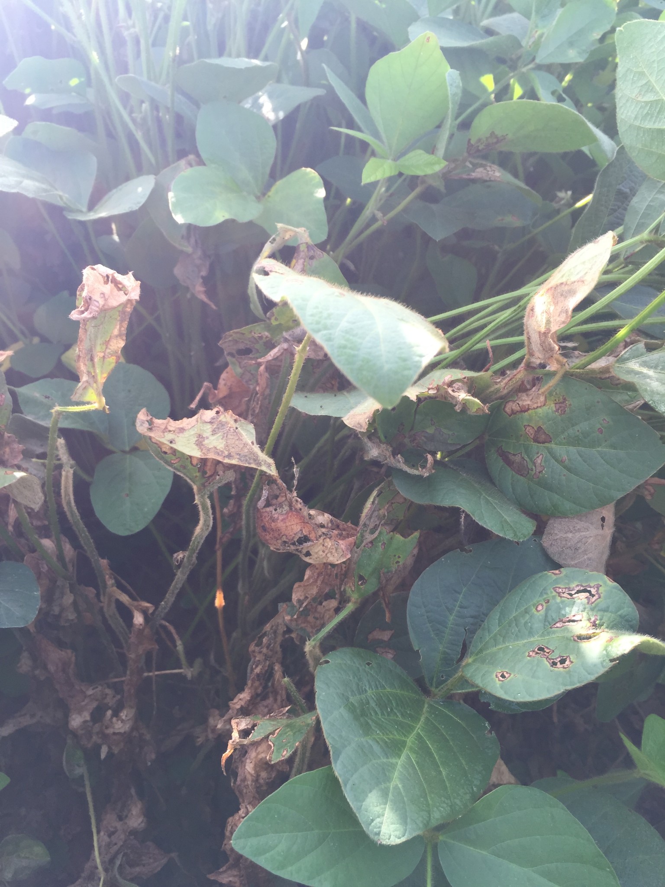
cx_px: 332
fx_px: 743
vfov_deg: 61.7
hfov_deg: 48.2
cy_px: 444
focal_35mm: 29
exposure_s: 1/201
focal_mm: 4.15
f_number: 2.2
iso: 32
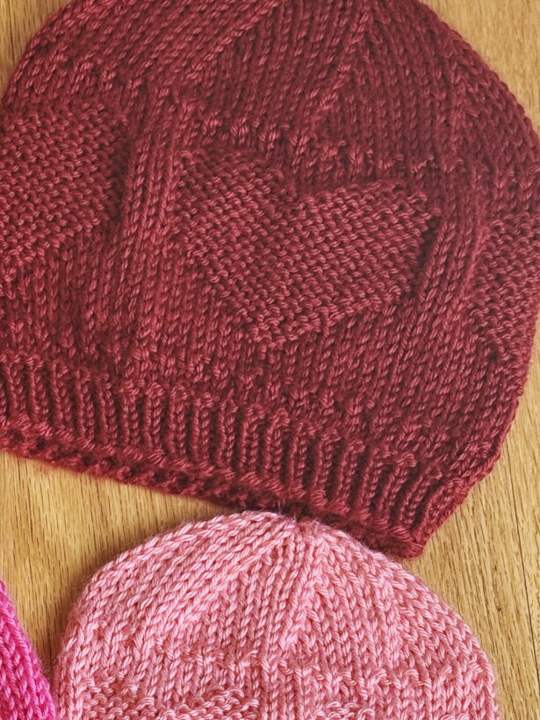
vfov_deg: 18.7
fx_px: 2142
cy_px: 658
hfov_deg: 14.1
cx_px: -10
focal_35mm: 103
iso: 64
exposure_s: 1/156
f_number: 1.78
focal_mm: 6.76
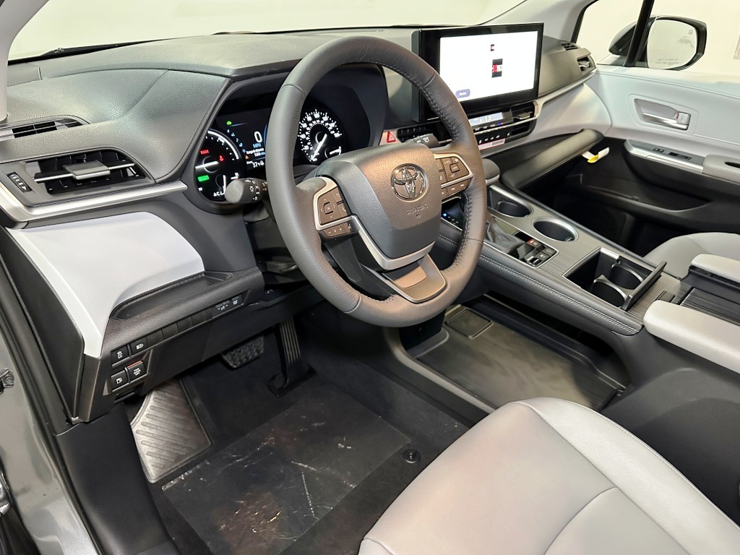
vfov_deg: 56.8
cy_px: 278
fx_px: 513
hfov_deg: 71.6
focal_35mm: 24
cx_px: 370
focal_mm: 6.86
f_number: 1.78
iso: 800
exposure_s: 1/40
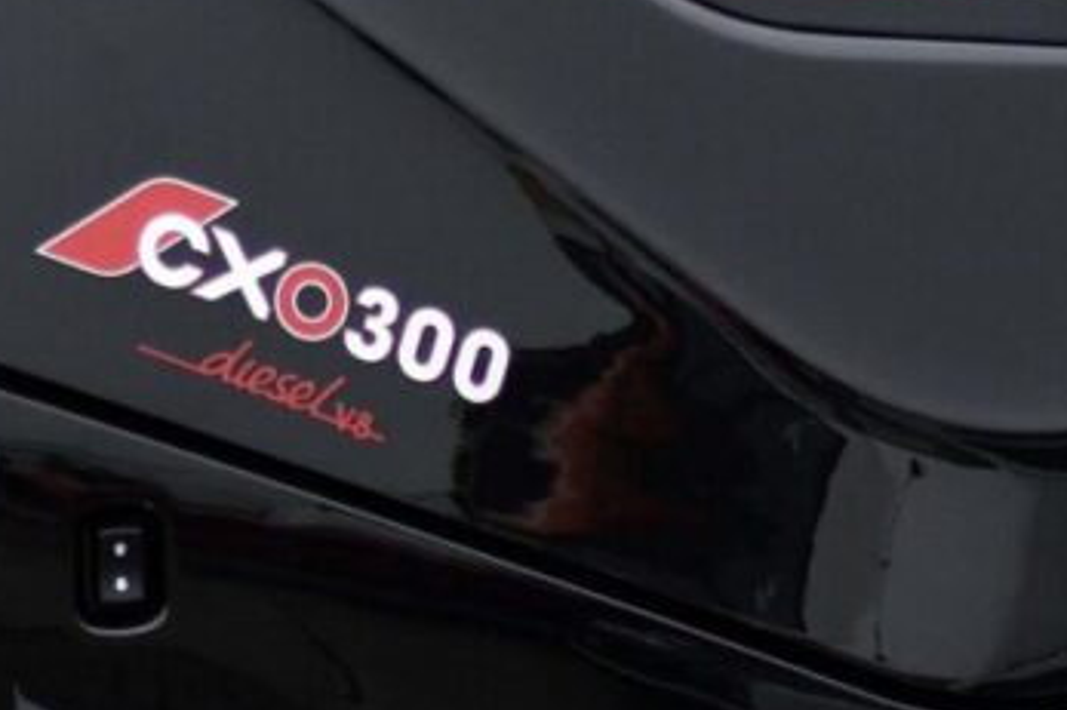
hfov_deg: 6.6
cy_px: 1317
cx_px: -387
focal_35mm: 307
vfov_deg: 4.4
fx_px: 9094
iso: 640
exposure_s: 1/320
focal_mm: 35
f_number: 4.5
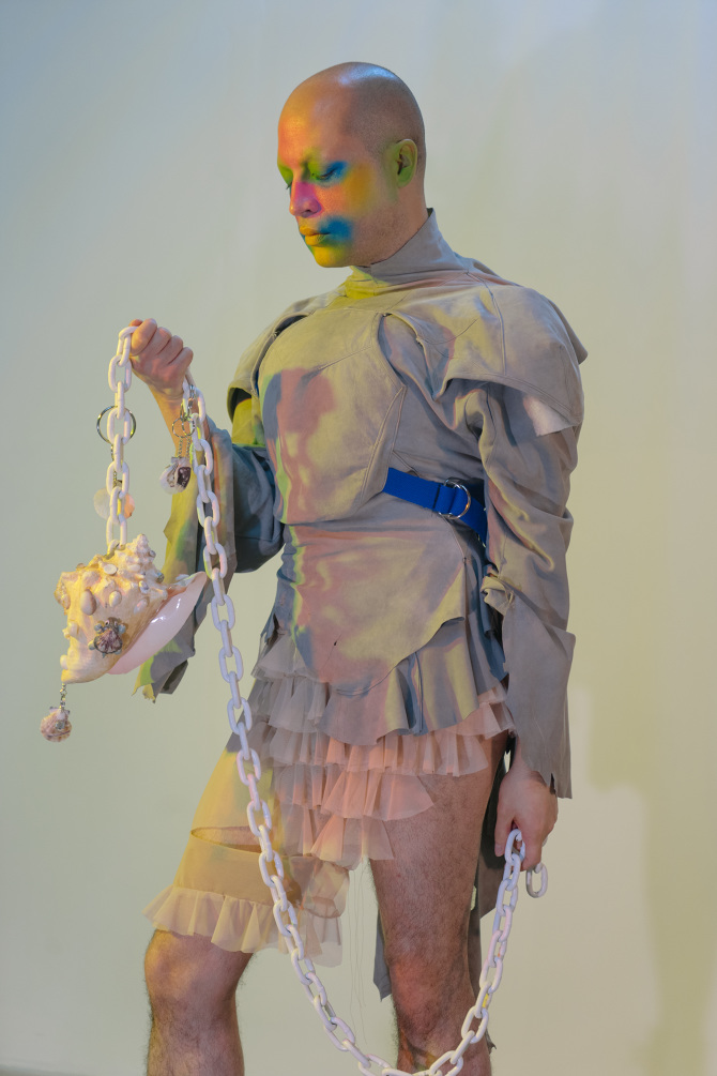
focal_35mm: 64
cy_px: 538
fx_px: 1912
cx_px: 358
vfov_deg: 31.4
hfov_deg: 21.2
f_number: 4.5
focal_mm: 64
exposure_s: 1/100
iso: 400
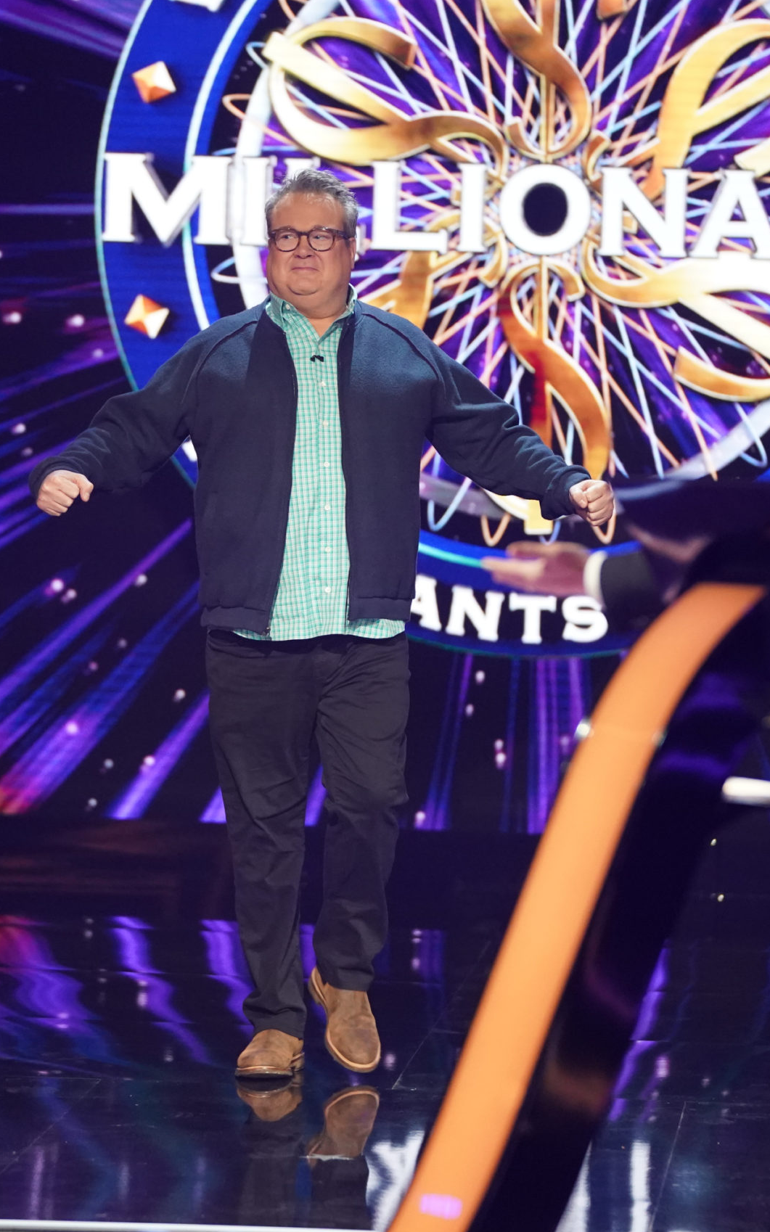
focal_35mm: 209
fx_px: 7019
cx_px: 299
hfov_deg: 6.3
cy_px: 616
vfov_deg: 10.0
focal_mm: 136
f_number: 2.8
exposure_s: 1/250
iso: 5000
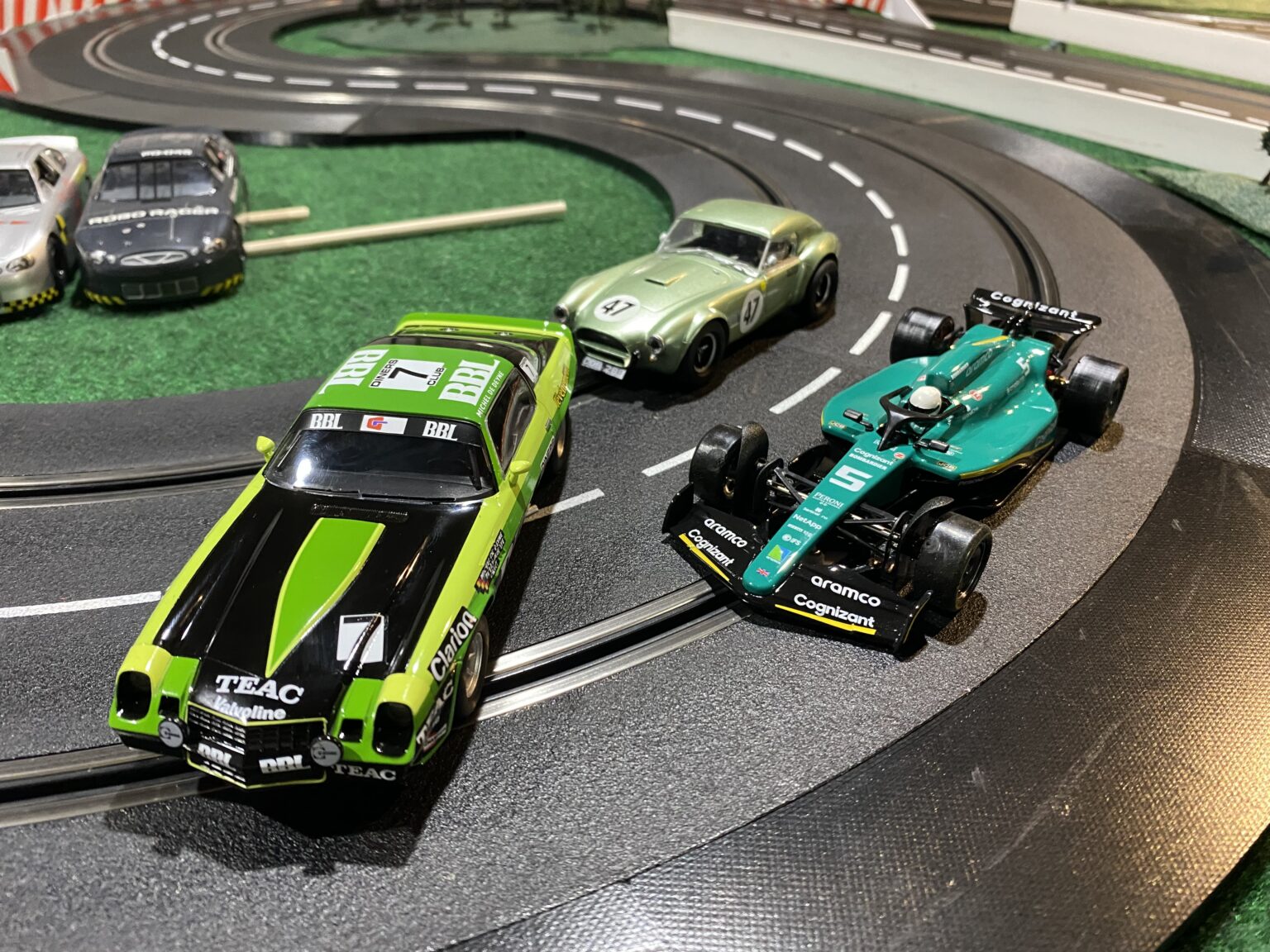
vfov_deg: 53.1
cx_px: 635
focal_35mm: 26
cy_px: 476
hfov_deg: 67.3
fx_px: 954
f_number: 1.8
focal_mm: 4.25
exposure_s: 1/32
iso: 640
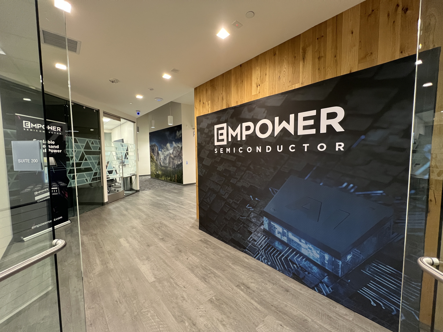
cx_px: 222
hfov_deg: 106.2
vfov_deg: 89.9
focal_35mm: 13
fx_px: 166
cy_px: 166
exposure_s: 1/60
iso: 400
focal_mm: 1.57
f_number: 1.8
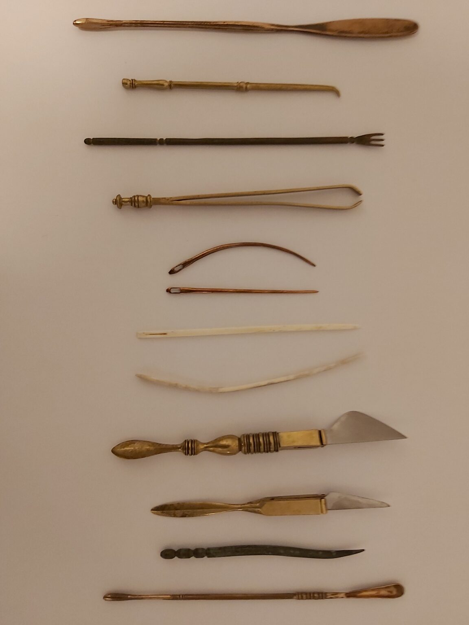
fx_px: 470
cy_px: 312
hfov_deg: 53.1
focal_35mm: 26
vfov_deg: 67.3
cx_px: 234
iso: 250
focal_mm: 3.92
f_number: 1.7
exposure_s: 1/33
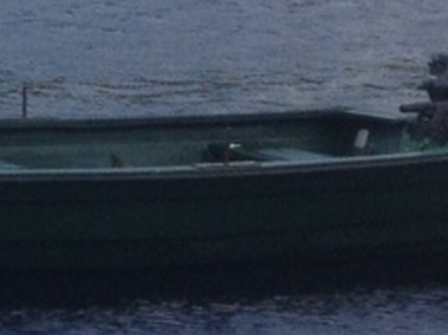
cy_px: 59
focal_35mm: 212
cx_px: -692
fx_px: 2742
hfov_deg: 8.4
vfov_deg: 7.0
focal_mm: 4.28
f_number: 2.4
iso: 50
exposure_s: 1/1227
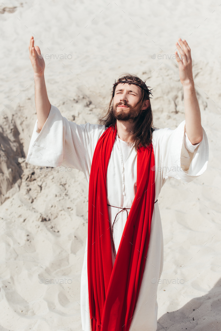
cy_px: 166
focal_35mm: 50
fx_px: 460
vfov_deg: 39.6
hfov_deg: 27.0
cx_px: 110
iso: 100
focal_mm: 50
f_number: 3.5
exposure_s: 1/2500
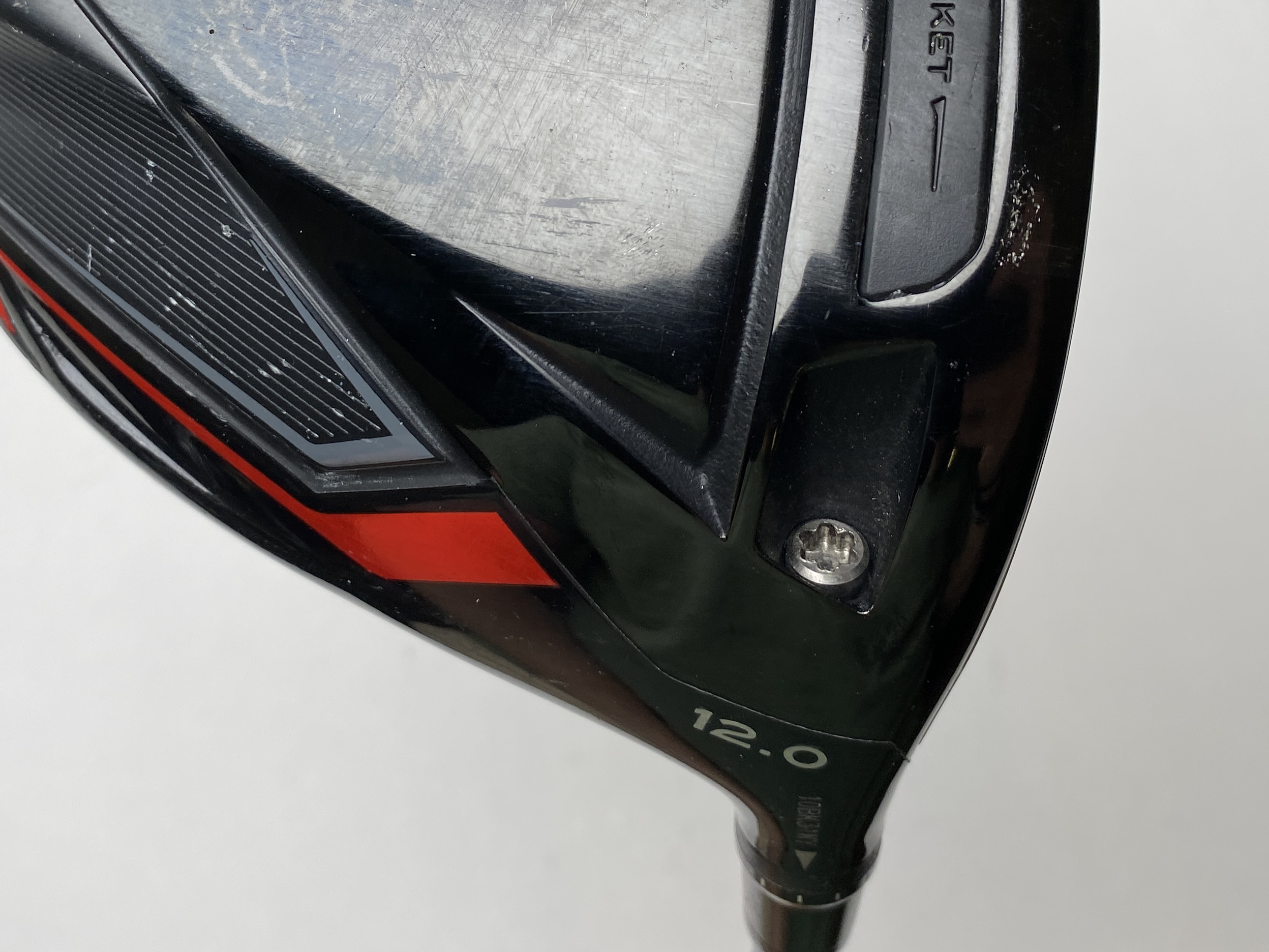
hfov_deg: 44.7
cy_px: 200
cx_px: 547
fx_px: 1540
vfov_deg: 33.4
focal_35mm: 42
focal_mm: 4.25
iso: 32
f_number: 1.8
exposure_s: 1/318
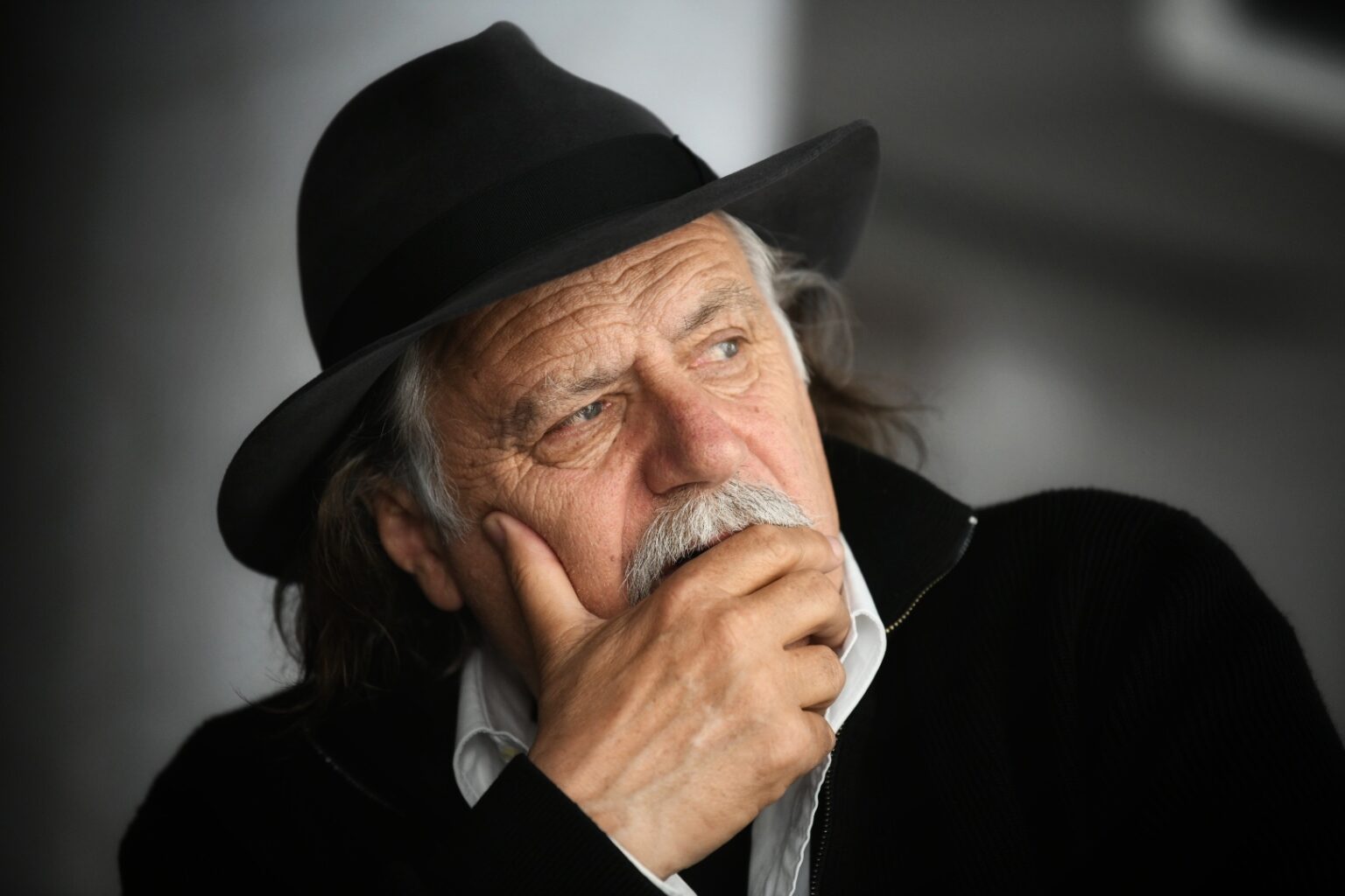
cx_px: 672
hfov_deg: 10.3
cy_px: 448
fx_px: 7472
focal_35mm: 200
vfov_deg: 6.9
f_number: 2.8
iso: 2000
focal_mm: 200
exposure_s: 1/640
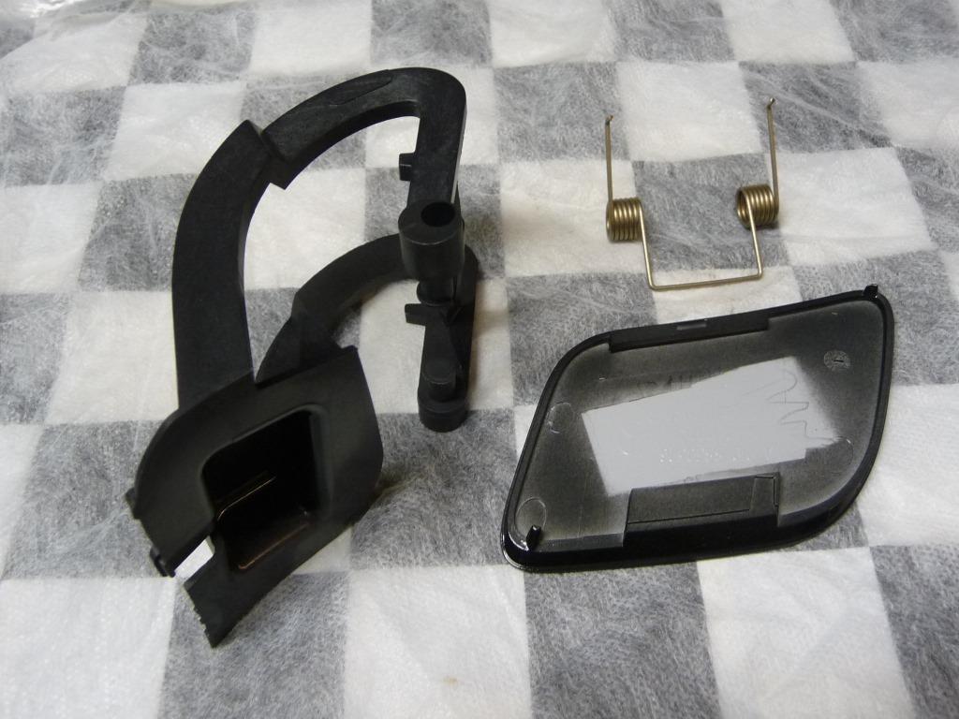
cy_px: 360
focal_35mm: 32
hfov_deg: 56.8
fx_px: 887
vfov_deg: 44.2
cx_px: 480
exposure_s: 1/30
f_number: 3.3
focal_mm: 4.7
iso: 200
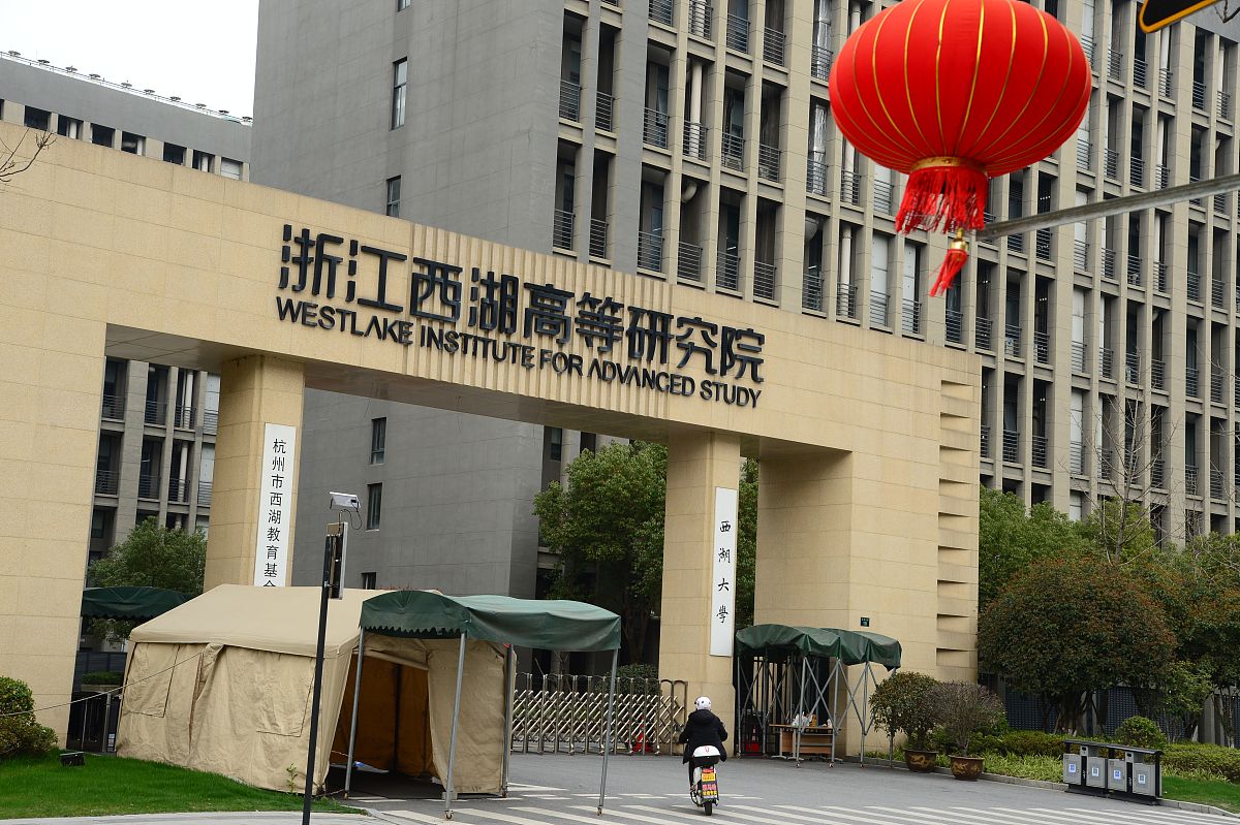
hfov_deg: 38.2
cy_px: 412
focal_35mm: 52
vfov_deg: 26.0
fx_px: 1790
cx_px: 620
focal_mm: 52
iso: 320
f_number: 8
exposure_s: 1/125
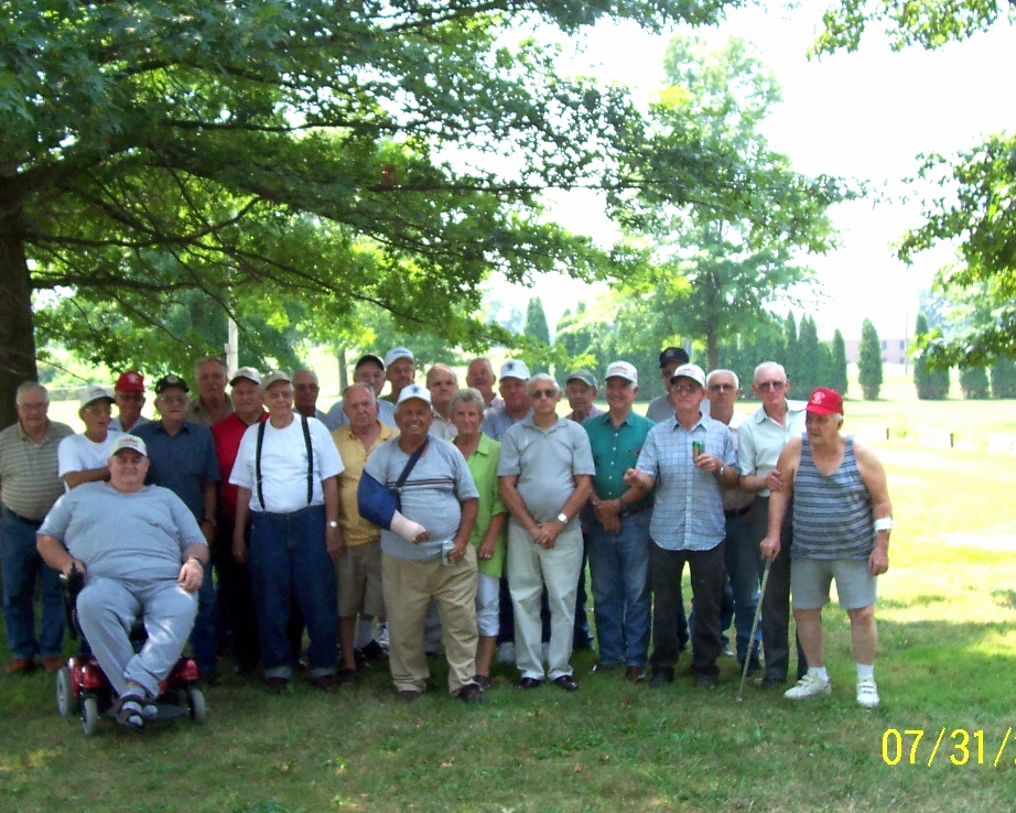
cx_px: 520
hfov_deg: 39.5
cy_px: 377
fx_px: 1414
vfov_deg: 32.1
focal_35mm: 47
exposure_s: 1/350
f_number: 2.8
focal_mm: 5.6
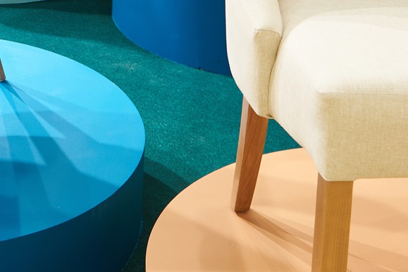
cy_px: -157
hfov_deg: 18.5
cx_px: -14
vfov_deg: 12.1
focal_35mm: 107
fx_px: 1213
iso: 200
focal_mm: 31
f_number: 4
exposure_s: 1/30
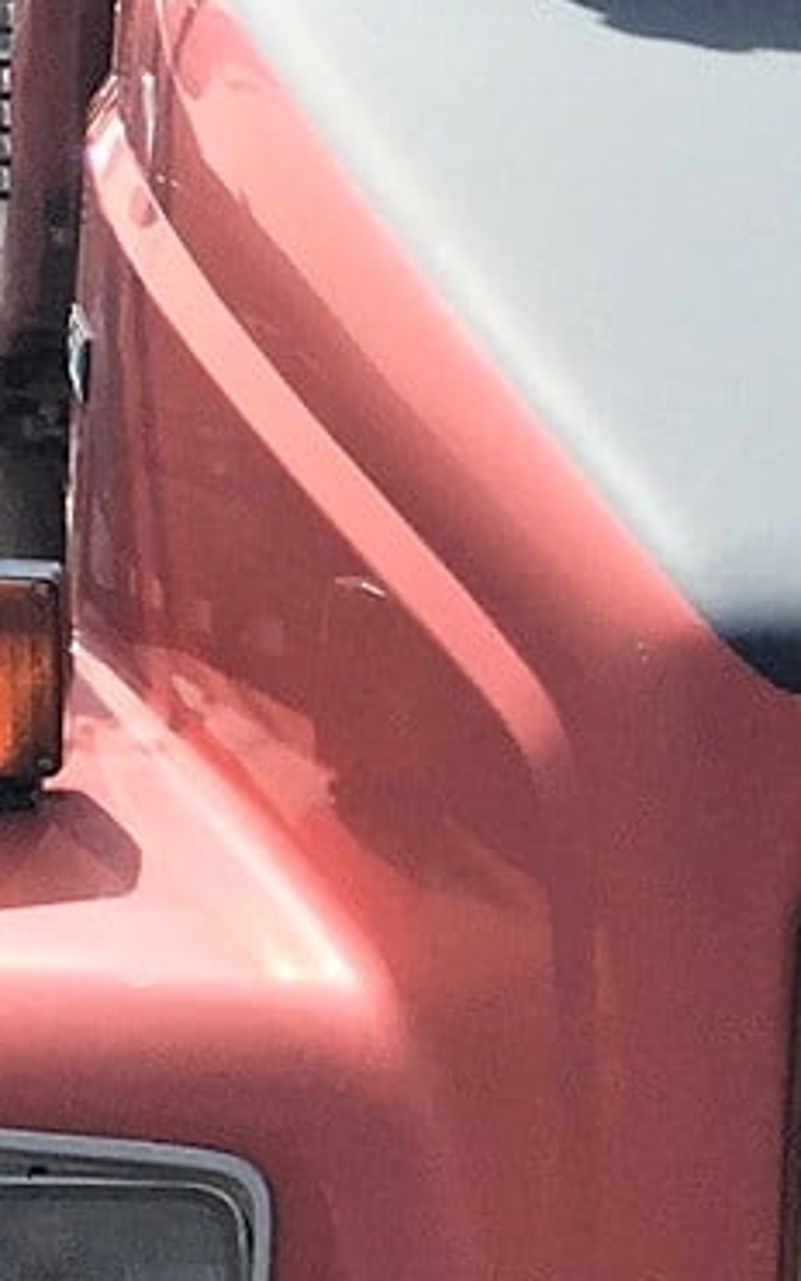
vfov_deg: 12.5
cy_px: 905
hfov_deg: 7.5
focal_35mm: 167
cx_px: 1730
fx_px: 5831
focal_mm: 4.15
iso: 25
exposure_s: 1/1972
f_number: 2.2
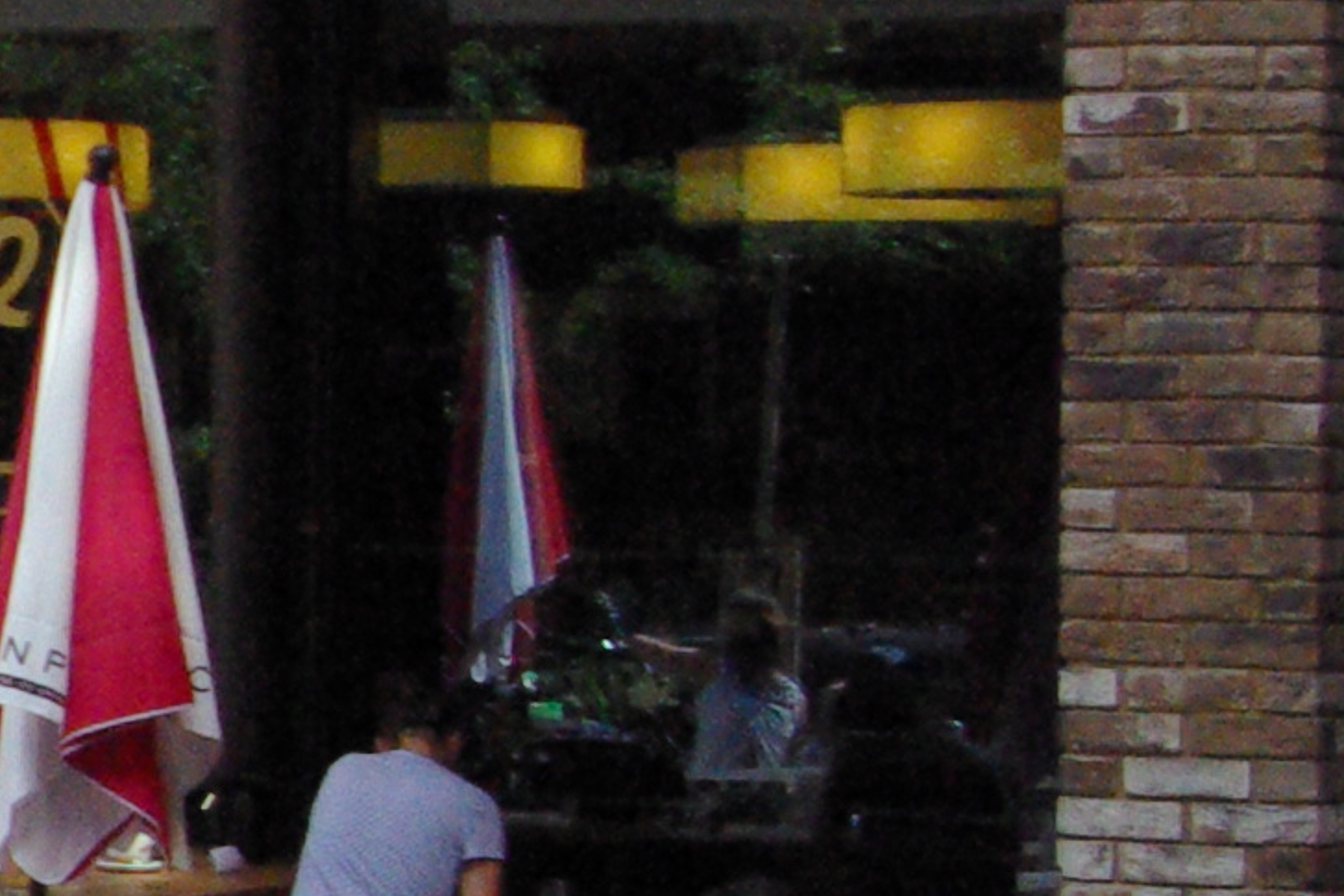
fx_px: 7169
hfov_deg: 9.6
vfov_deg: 7.2
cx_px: -1729
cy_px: 296
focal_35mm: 192
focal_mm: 24
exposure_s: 1/2500
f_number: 6.3
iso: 1600
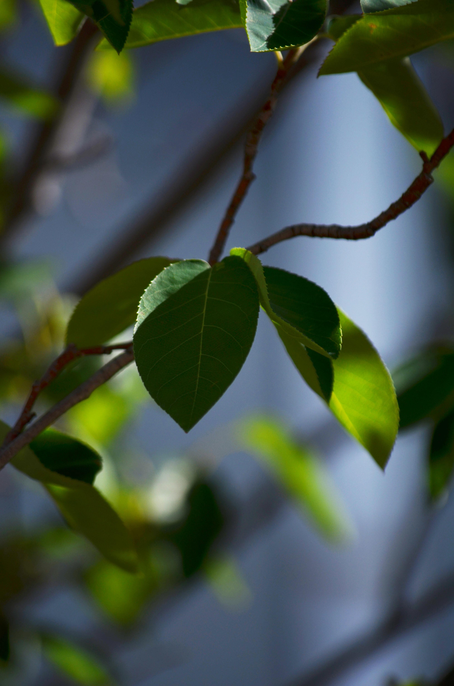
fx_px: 5700
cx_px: 227
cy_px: 343
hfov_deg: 4.6
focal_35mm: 300
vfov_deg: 6.9
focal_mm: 200
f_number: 5.6
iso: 100
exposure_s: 1/1600
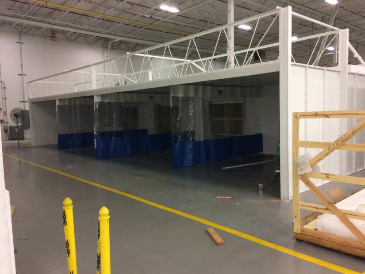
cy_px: 137
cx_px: 182
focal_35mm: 29
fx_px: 306
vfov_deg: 48.3
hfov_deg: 61.6
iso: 64
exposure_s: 1/30
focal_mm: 4.15
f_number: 2.2
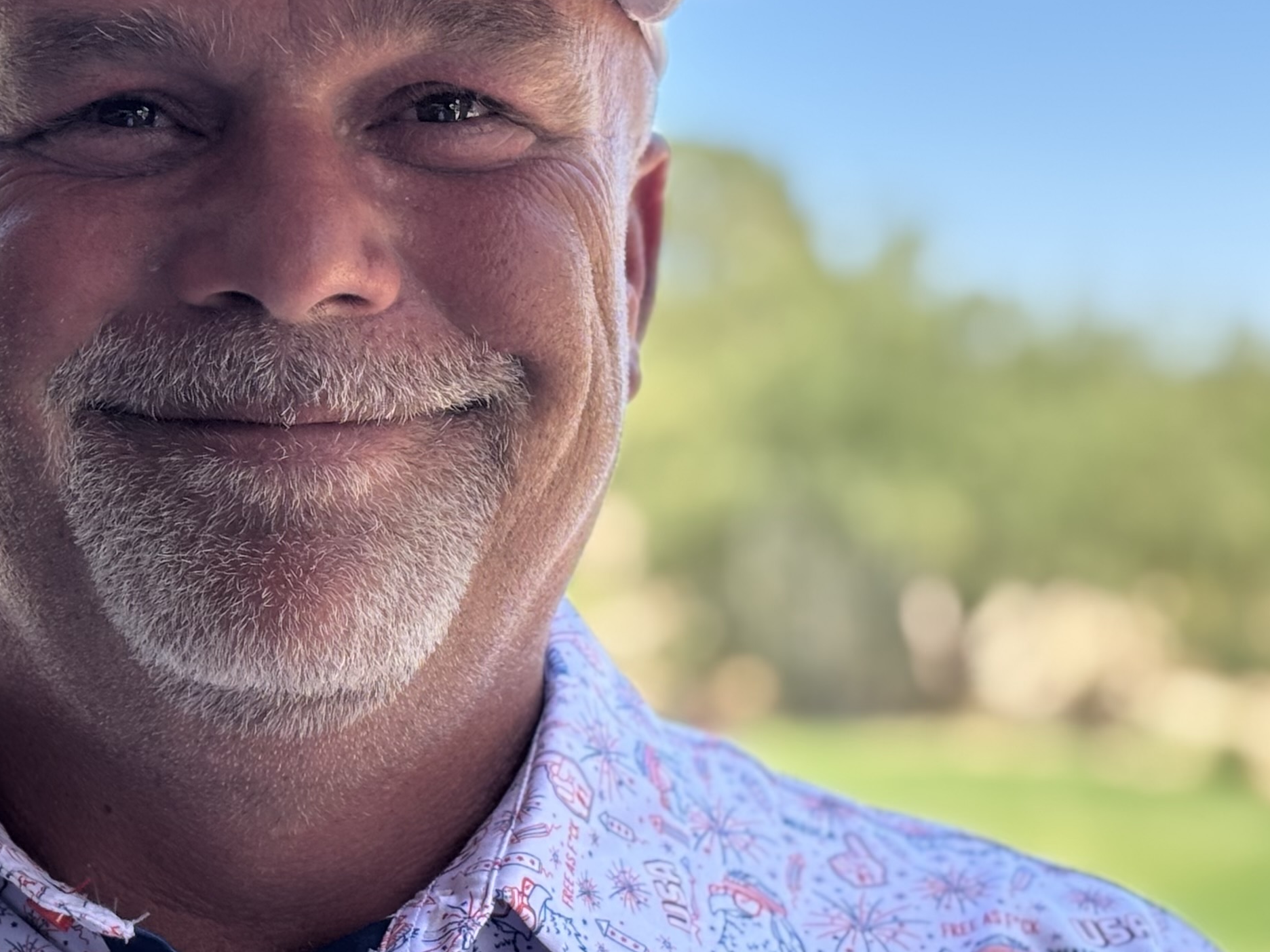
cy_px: 448
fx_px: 4109
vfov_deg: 13.2
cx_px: 210
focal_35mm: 112
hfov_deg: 17.4
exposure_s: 1/507
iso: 32
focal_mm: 5.96
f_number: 1.6
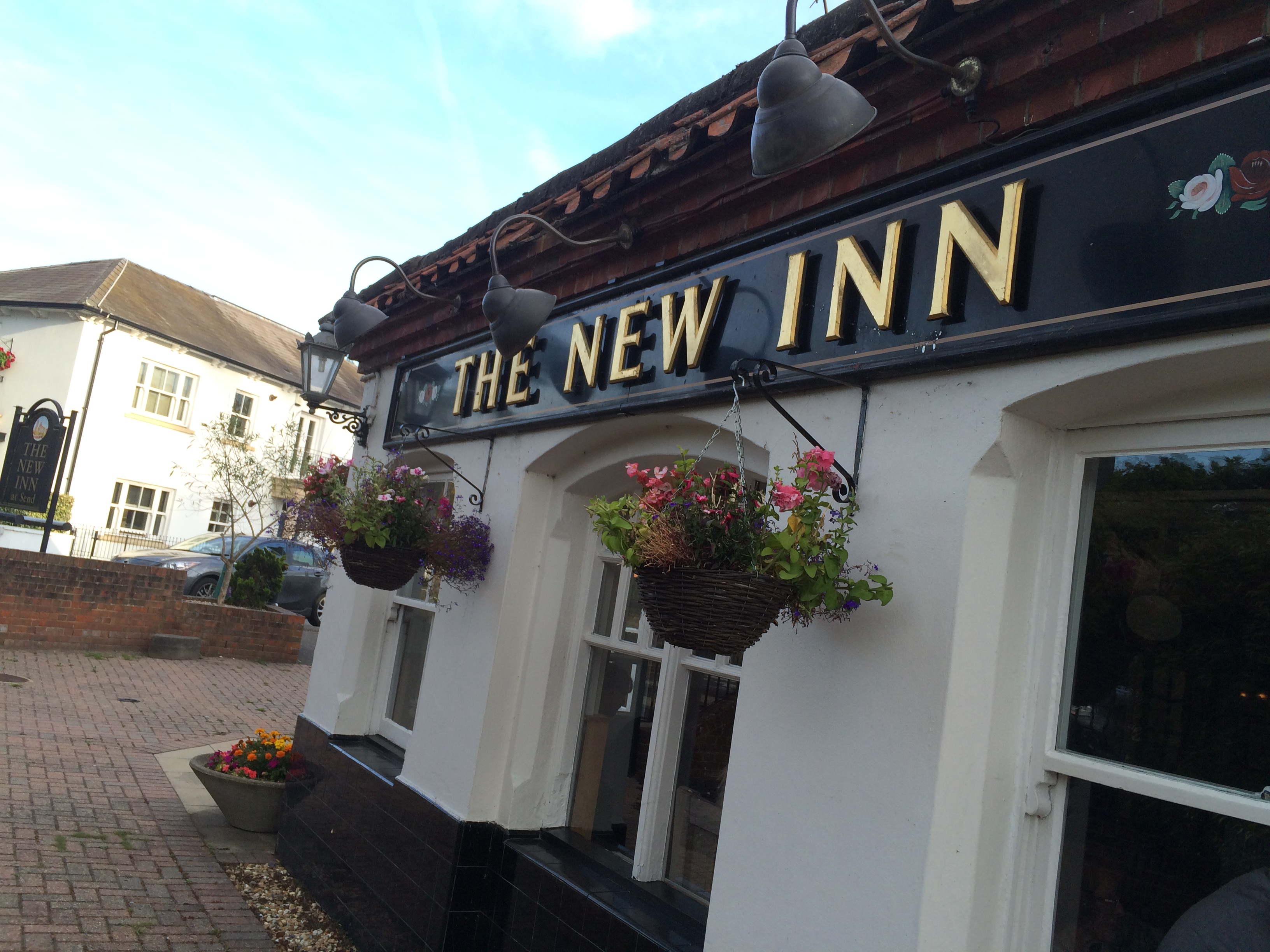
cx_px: 635
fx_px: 1064
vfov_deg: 48.2
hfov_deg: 61.7
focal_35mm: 29
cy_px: 476
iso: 32
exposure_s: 1/293
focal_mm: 4.15
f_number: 2.2
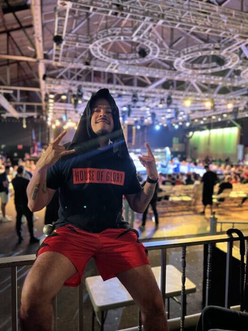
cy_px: 166
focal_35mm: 26
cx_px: 124
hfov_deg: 53.1
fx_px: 248
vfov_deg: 67.3
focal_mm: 5.7
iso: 800
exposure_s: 1/30
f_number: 1.5
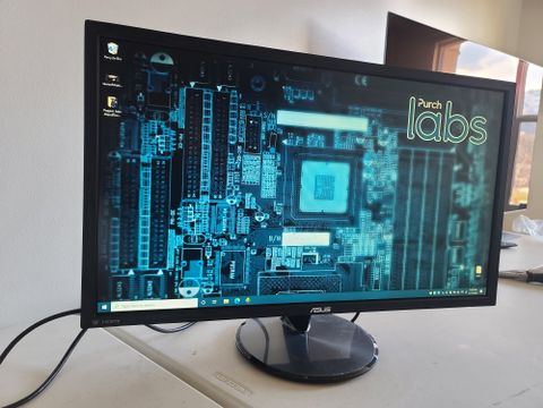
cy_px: 204
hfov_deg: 69.4
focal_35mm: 25
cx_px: 272
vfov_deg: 54.9
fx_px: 392
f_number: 1.8
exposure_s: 1/59
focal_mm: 7
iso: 160
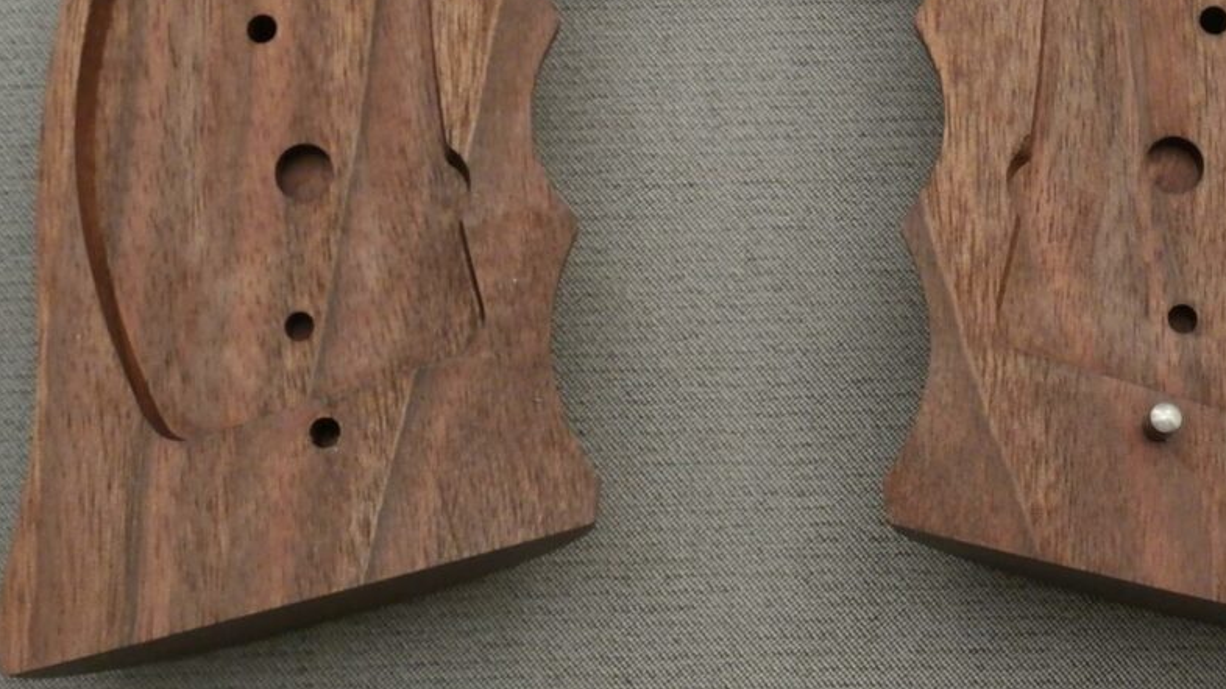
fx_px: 2308
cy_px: 104
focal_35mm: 71
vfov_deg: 16.8
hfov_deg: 29.7
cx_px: 744
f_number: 3.9
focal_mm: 8.85
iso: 400
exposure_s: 1/20
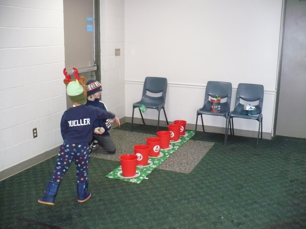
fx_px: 327
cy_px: 114
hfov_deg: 50.1
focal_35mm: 37
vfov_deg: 38.7
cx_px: 153
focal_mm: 6.1
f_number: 2.8
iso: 400
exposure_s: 1/30
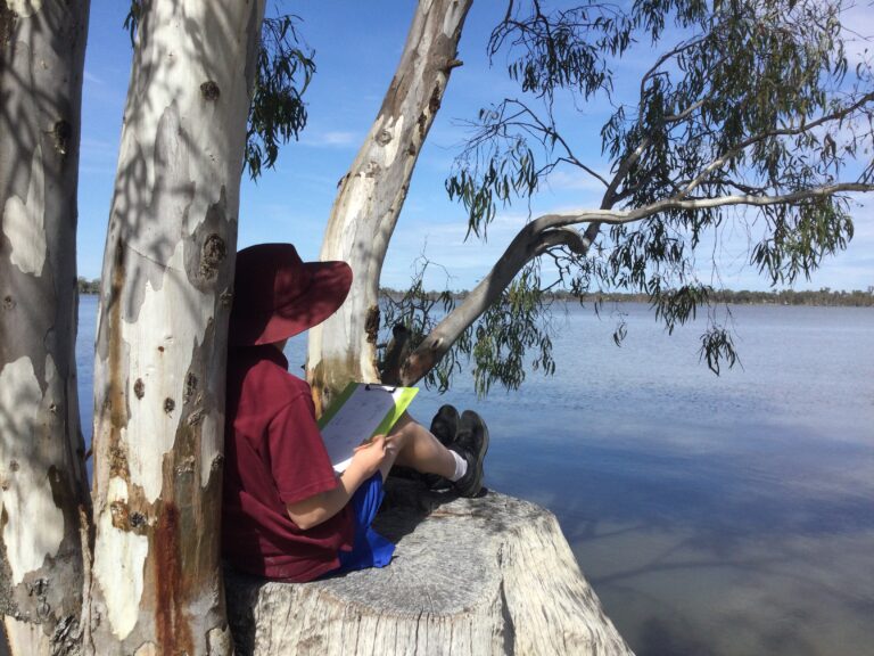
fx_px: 783
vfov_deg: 45.4
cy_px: 328
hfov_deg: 58.4
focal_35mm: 31
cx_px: 437
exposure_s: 1/1508
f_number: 2.4
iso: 25
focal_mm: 3.3
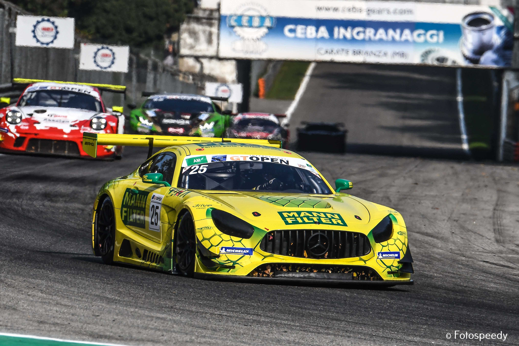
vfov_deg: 1.9
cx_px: 260
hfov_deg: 2.9
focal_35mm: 720
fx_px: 10380
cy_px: 173
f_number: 7.1
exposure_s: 1/2000
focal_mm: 360
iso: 400
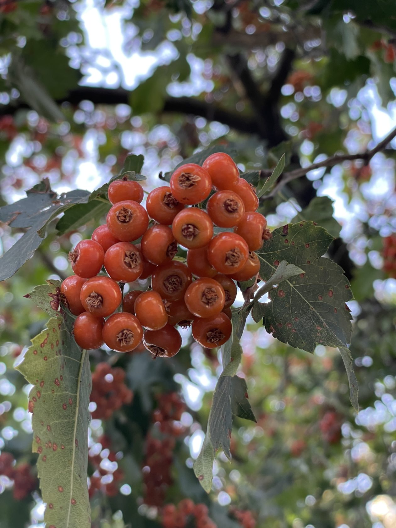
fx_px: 793
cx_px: 198
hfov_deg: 28.0
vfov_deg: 36.8
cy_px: 264
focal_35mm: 52
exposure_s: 1/99
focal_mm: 6
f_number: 2
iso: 100
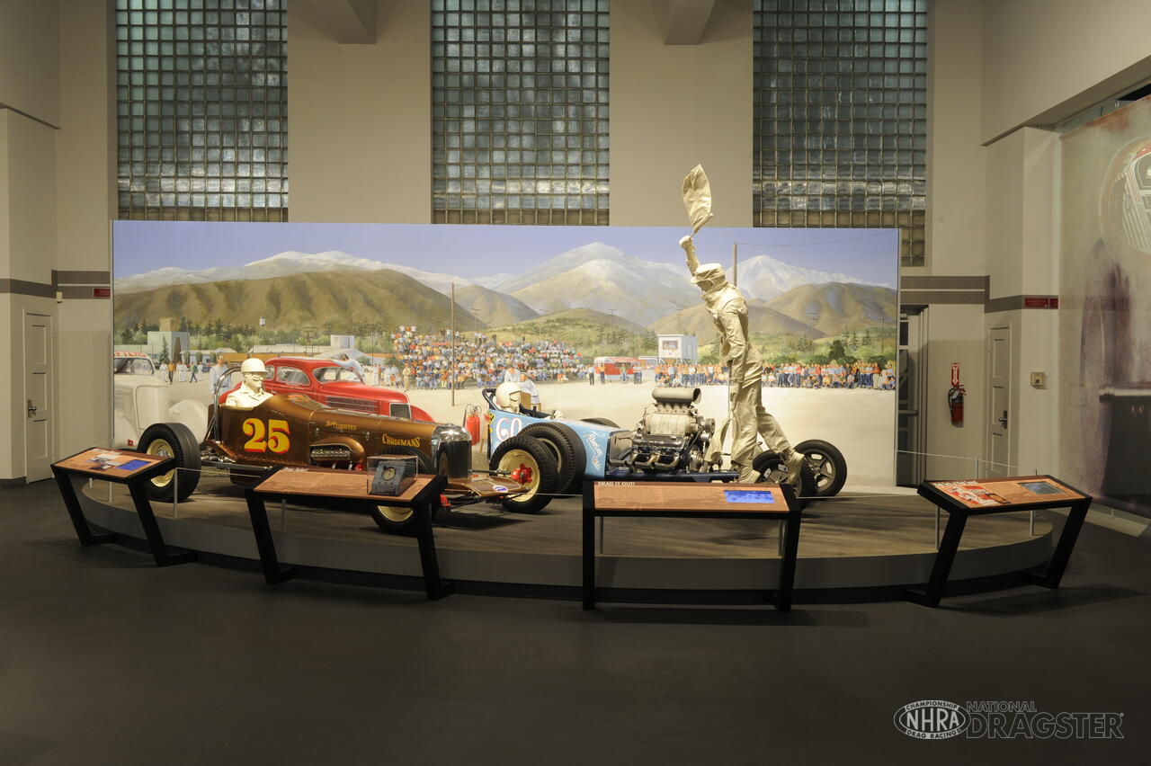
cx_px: 576
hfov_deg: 58.7
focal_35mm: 32
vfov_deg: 41.1
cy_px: 383
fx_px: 1023
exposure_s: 1/1.6
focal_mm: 32
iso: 800
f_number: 11
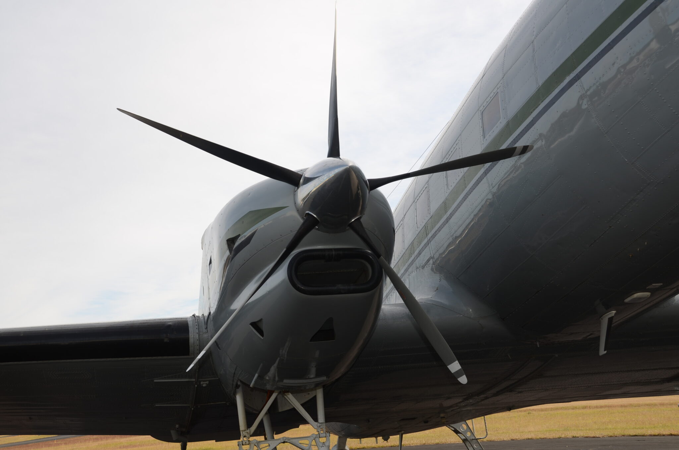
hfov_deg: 41.2
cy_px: 225
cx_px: 340
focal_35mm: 48
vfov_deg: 27.9
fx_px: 903
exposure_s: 1/250
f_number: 8
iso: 100
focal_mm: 32
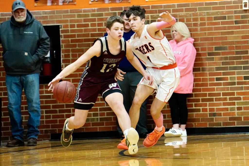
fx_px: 1245
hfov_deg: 11.4
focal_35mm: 180
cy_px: 83
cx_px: 124
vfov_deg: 7.6
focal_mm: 180
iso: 8000
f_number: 2.8
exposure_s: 1/1000
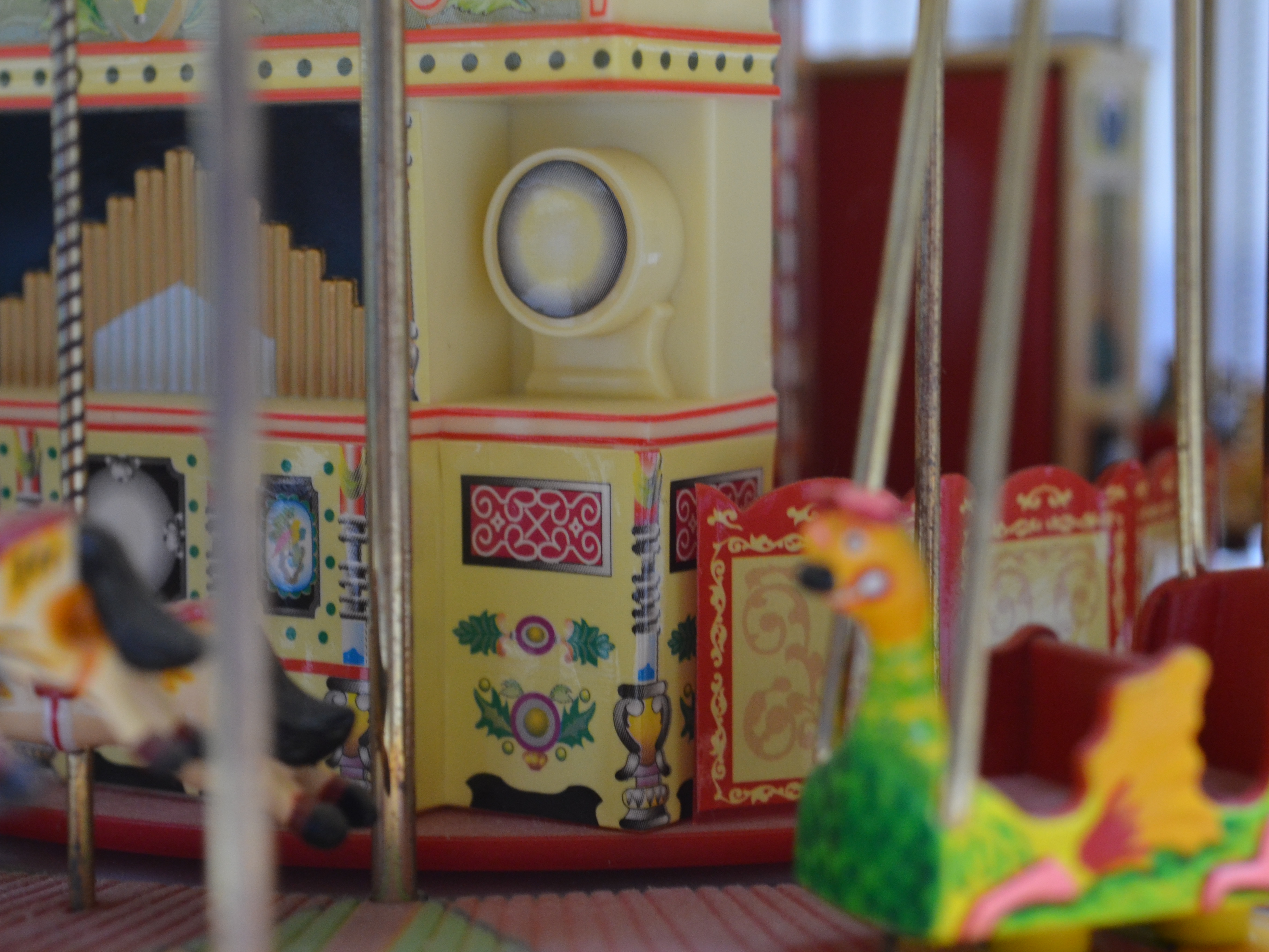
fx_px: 3226
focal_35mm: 88
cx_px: 552
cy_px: 459
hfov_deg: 22.2
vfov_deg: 16.8
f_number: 5
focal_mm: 46
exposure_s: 1/30
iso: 1100
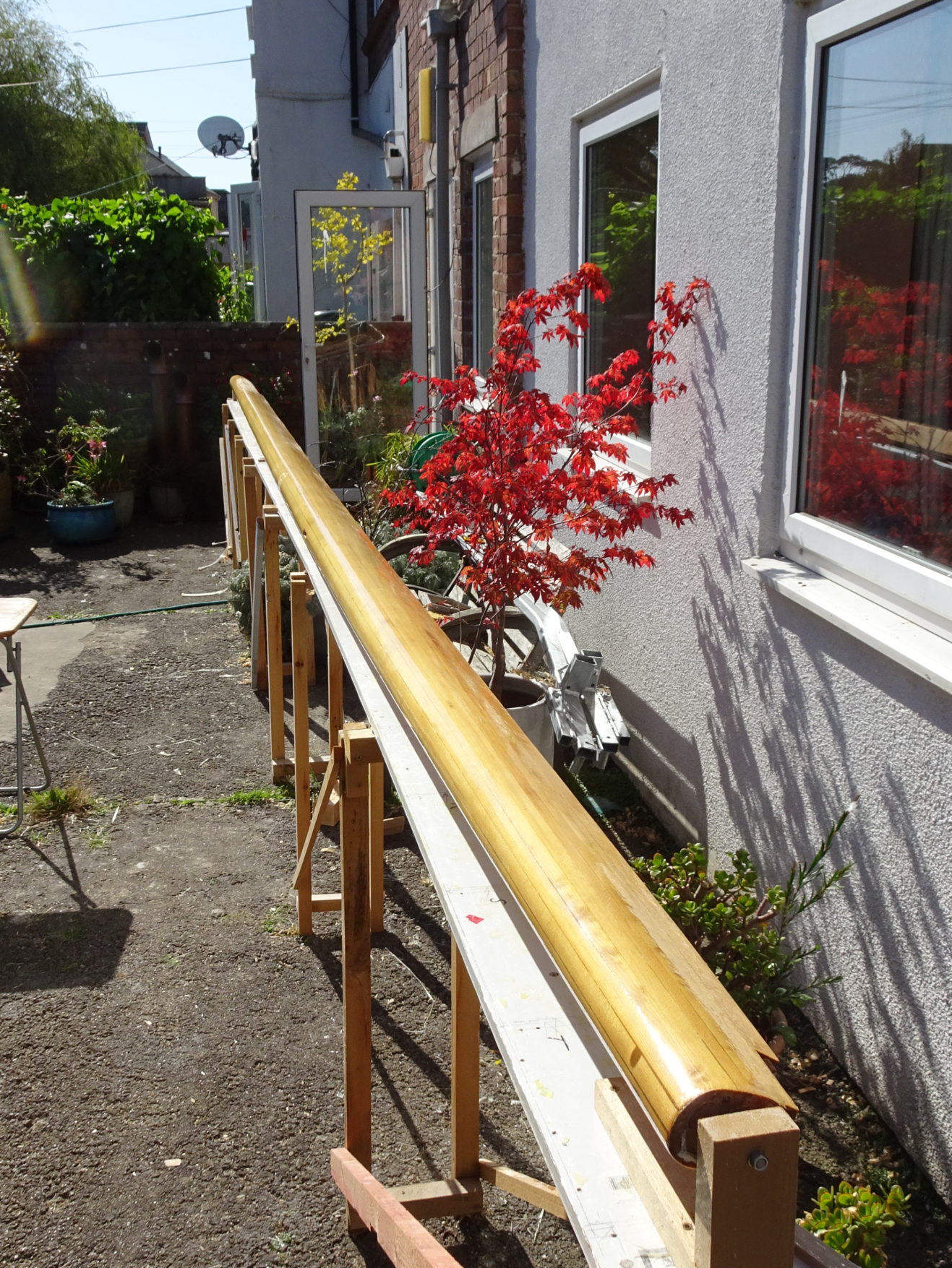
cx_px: 473
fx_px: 1283
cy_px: 686
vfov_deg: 52.6
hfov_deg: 40.7
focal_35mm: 35
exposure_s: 1/1250
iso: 80
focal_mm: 4.1
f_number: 3.5
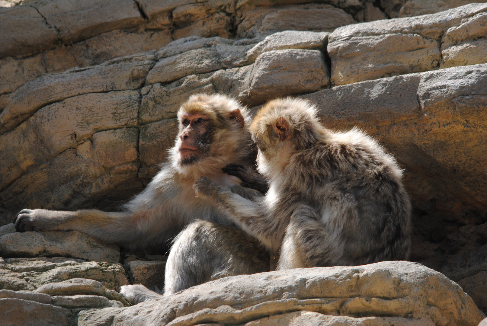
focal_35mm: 525
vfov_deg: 2.6
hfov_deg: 3.9
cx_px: 244
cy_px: 163
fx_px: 7111
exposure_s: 1/500
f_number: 6
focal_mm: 350
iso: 220
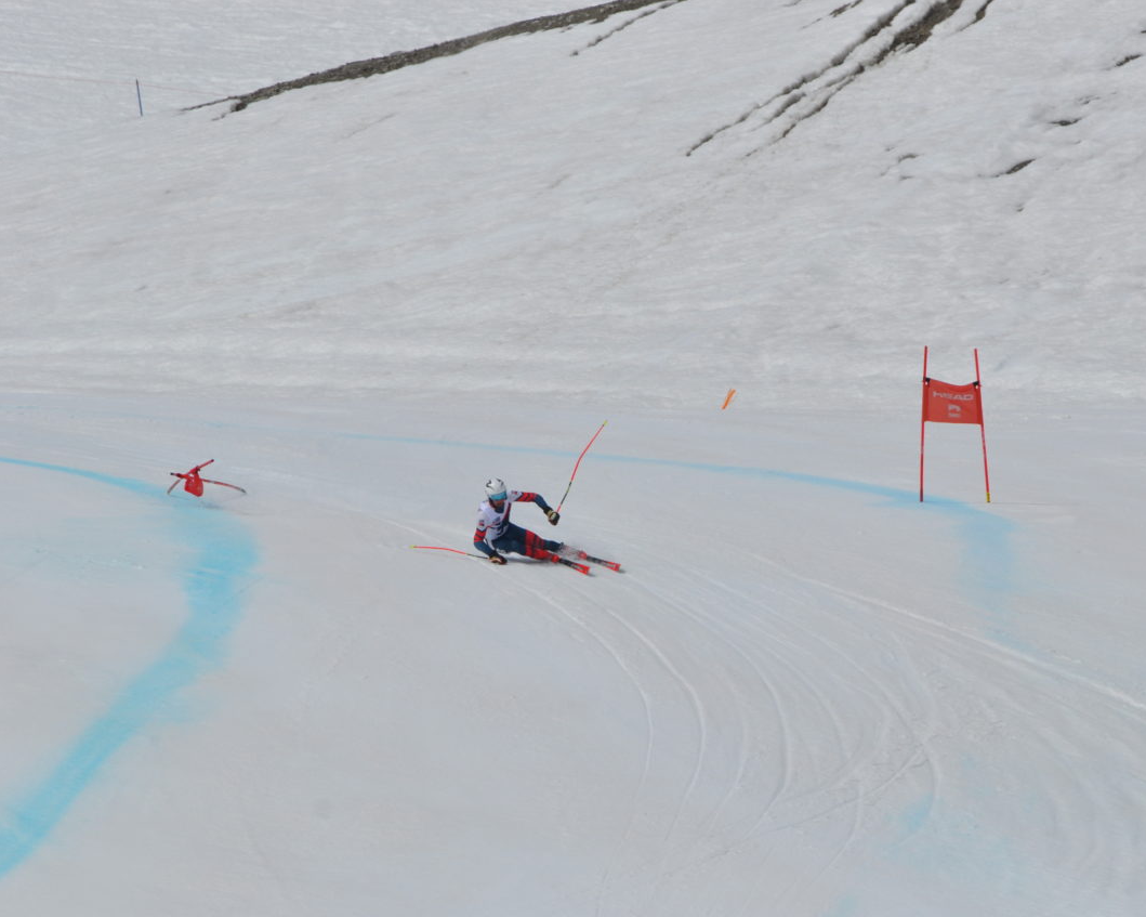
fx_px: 17296
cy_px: 459
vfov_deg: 3.0
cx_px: 656
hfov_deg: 3.8
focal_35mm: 510
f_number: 10
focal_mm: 300
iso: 200
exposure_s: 1/1600
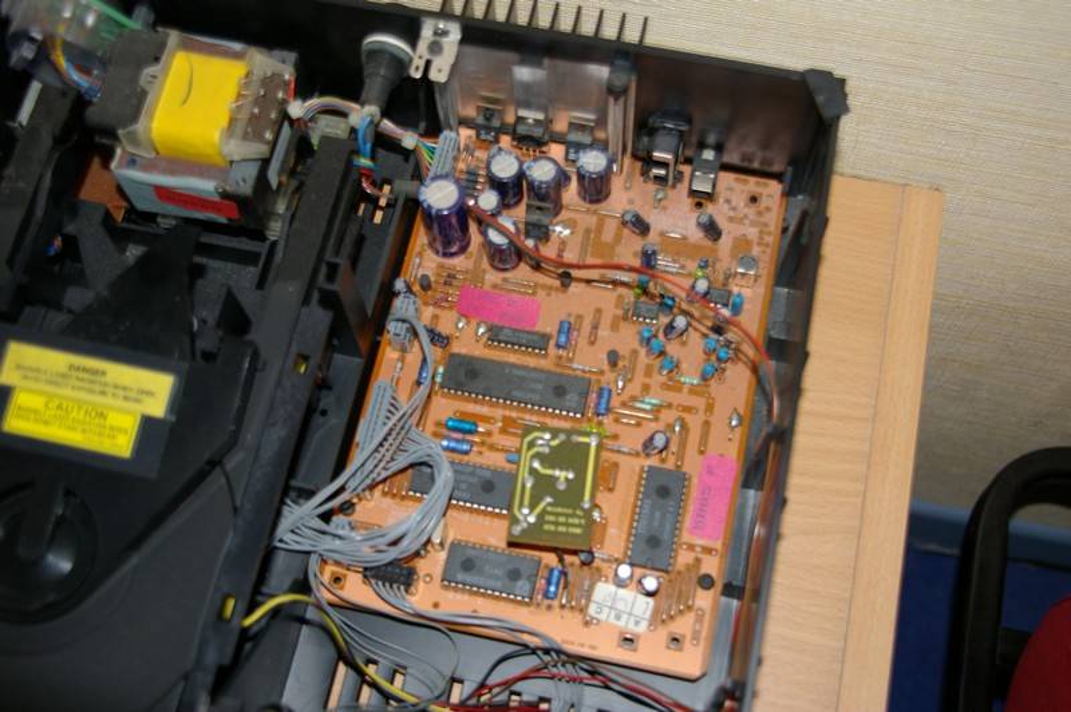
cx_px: 536
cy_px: 356
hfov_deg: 43.6
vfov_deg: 29.8
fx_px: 1338
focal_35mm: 45
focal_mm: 30
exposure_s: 1/45
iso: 200
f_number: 4
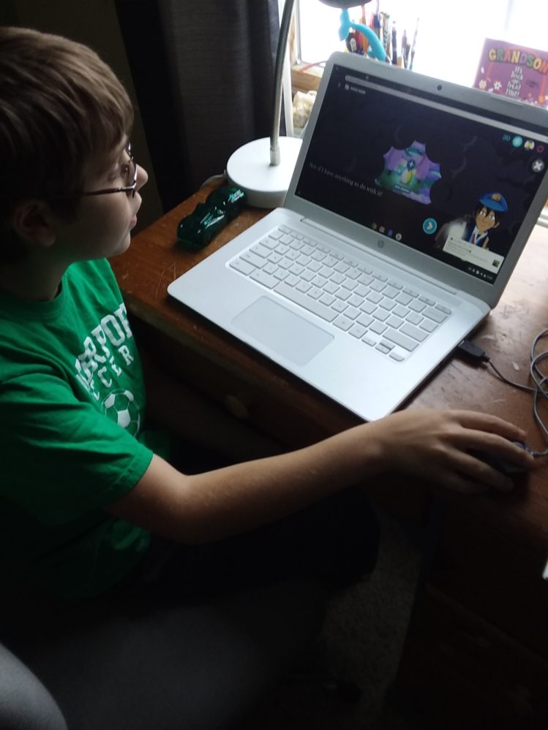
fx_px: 612
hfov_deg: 48.2
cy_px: 365
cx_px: 274
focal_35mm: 29
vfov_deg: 61.7
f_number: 1.9
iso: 50
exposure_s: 1/30
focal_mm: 2.47
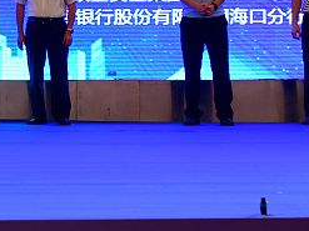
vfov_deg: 8.8
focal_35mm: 168
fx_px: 1499
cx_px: -30
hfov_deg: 11.6
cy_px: 4
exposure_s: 1/200
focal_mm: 36
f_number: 4
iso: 560
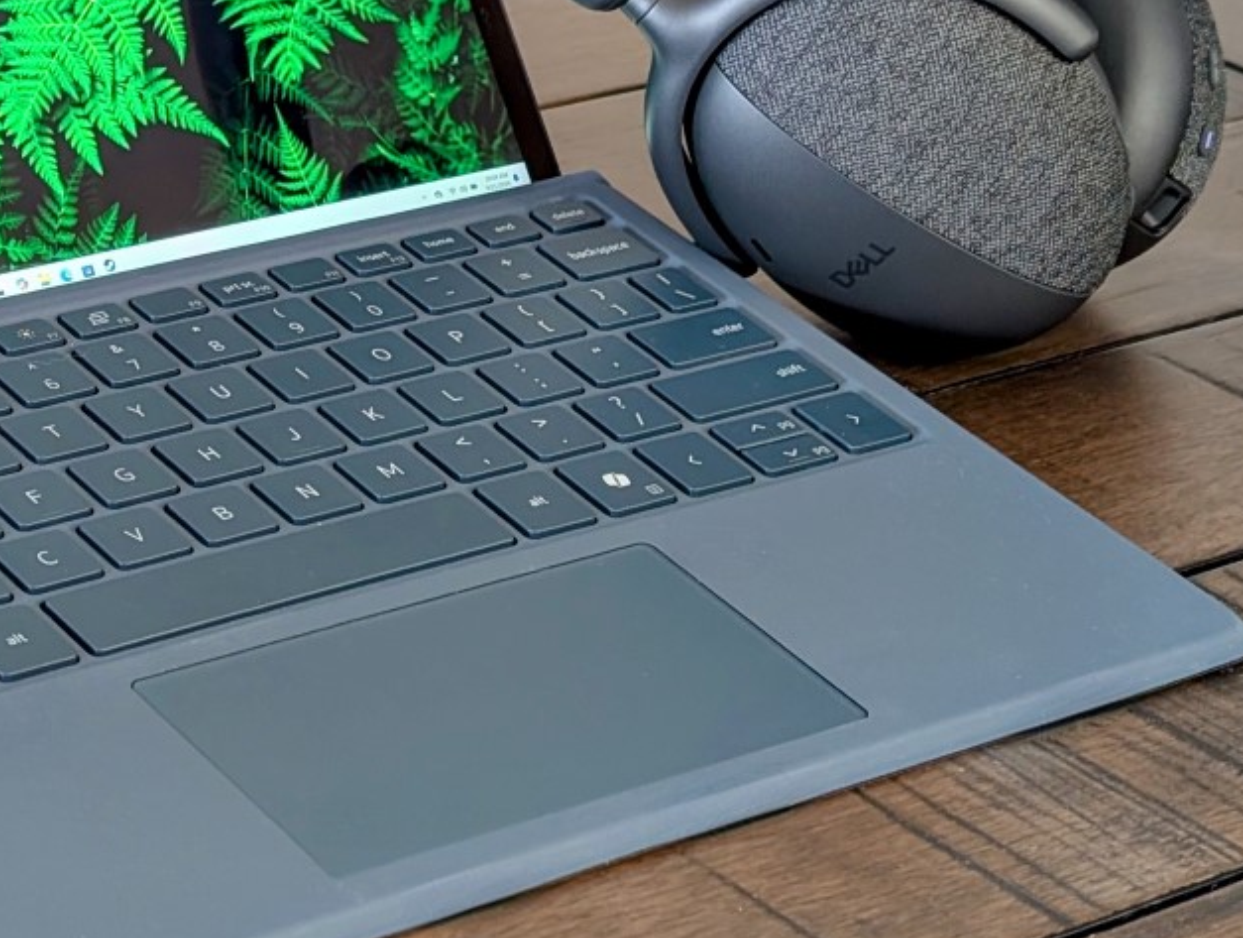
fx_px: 4030
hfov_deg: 17.3
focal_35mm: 112
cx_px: 109
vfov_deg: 13.2
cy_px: 242
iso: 82
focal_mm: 6.9
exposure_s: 1/24
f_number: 1.68
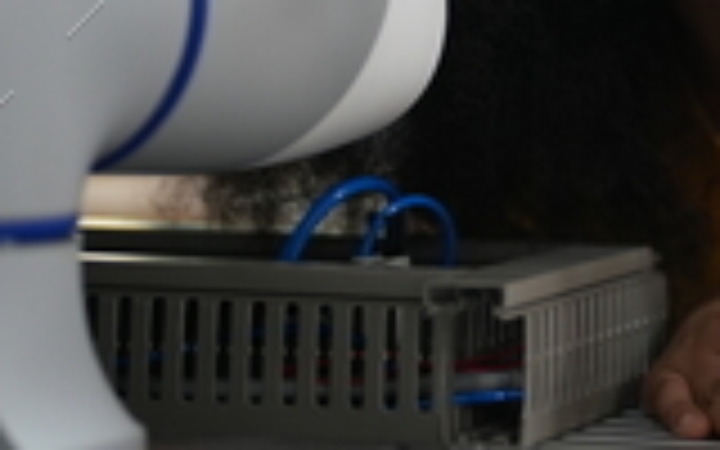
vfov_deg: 6.9
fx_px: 3689
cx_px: 1098
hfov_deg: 10.7
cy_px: -133
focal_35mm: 188
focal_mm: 50
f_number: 1.2
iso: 400
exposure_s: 1/193
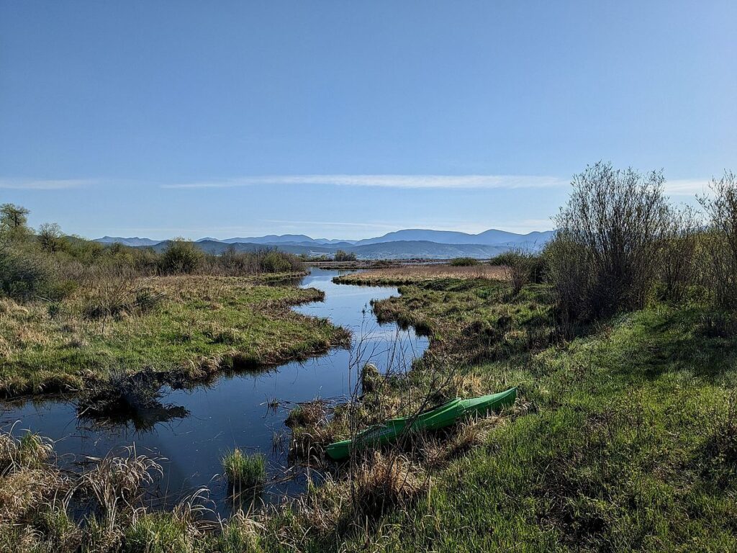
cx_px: 368
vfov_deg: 51.4
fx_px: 575
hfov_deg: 65.3
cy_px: 276
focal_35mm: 27
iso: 65
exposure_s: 1/5882
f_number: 1.73
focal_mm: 4.38
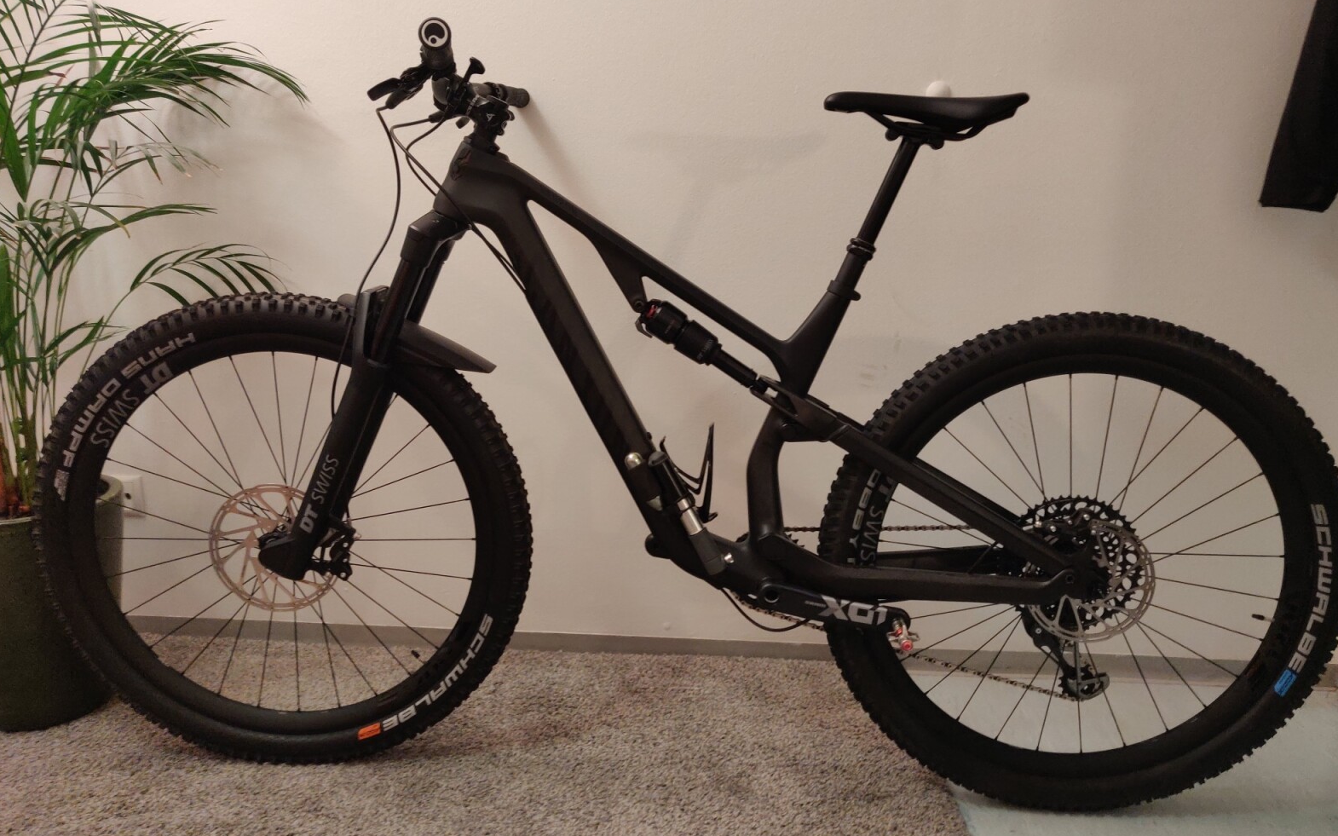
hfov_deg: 68.4
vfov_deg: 46.0
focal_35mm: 27
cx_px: 677
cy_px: 412
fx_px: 984
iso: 500
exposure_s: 1/33
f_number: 1.7
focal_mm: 4.25
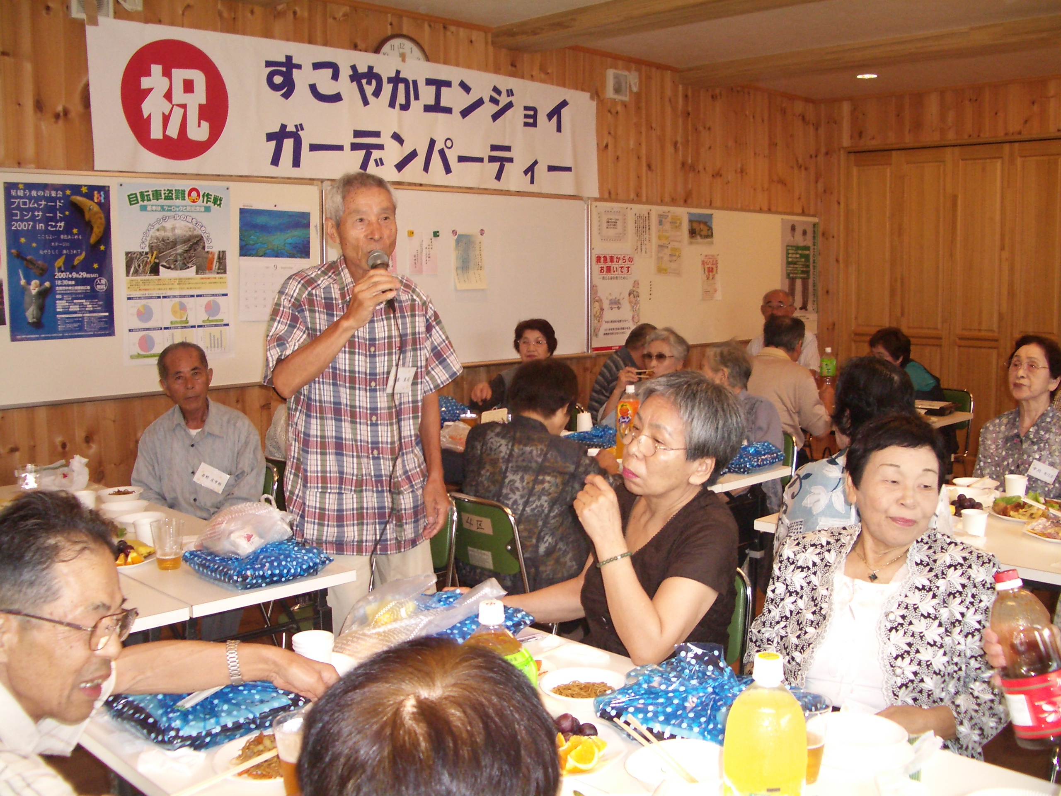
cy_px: 398
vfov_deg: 40.7
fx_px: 1073
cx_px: 530
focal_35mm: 35
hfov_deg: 52.6
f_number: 2.6
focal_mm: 5.8
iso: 200
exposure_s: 1/60
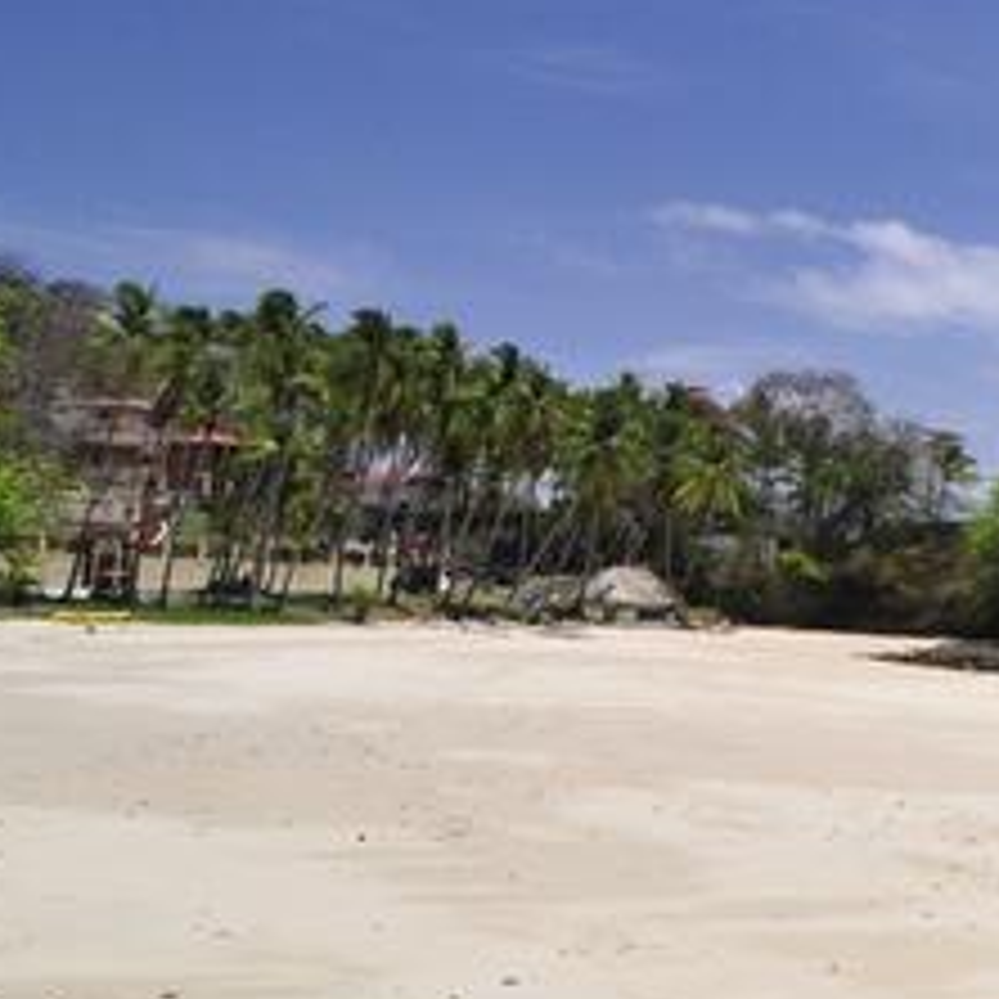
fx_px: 1723
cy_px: 308
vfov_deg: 32.0
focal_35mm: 53
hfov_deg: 24.2
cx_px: 1552
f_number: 4
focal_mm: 11.5
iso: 500
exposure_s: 1/2500
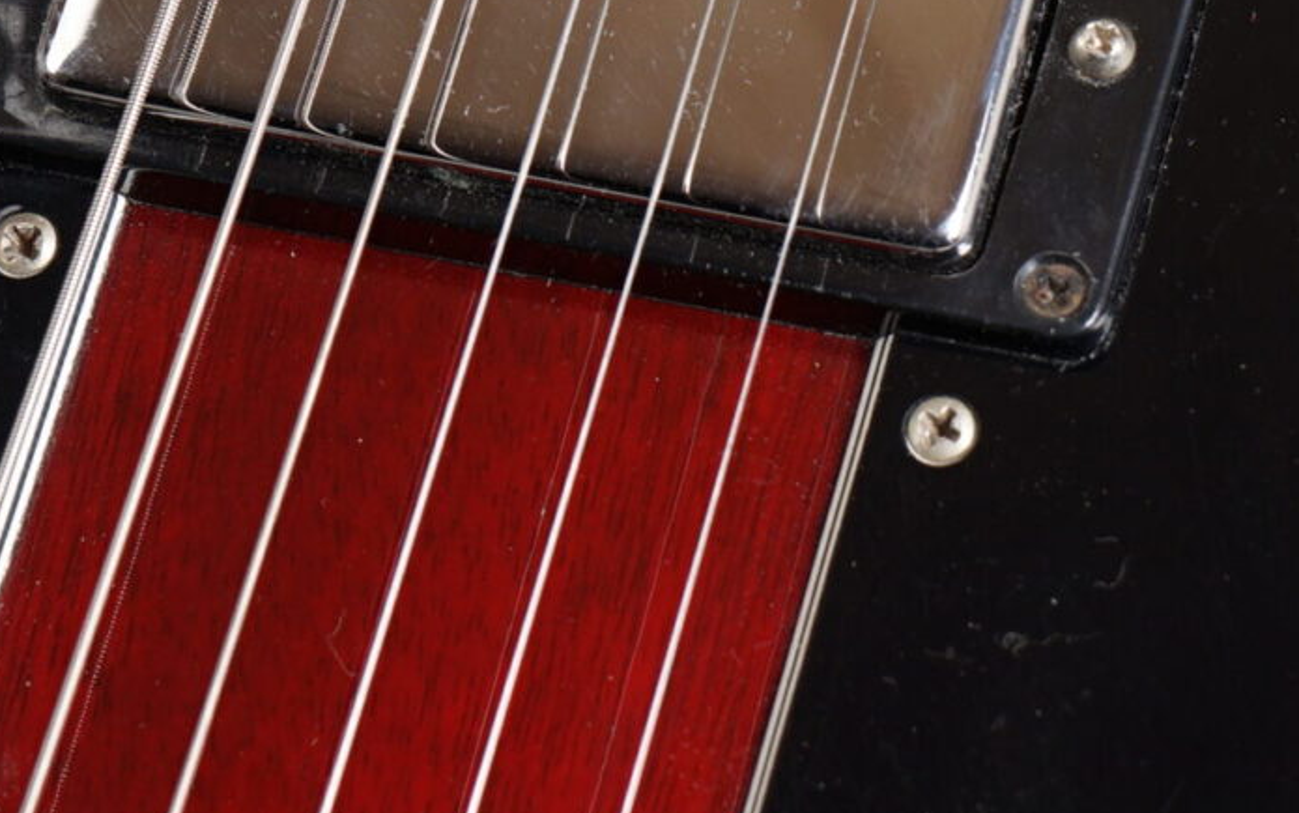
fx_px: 7437
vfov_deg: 6.2
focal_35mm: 210
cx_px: 692
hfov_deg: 10.0
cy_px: -24
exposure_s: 1/125
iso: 160
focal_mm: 70
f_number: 8
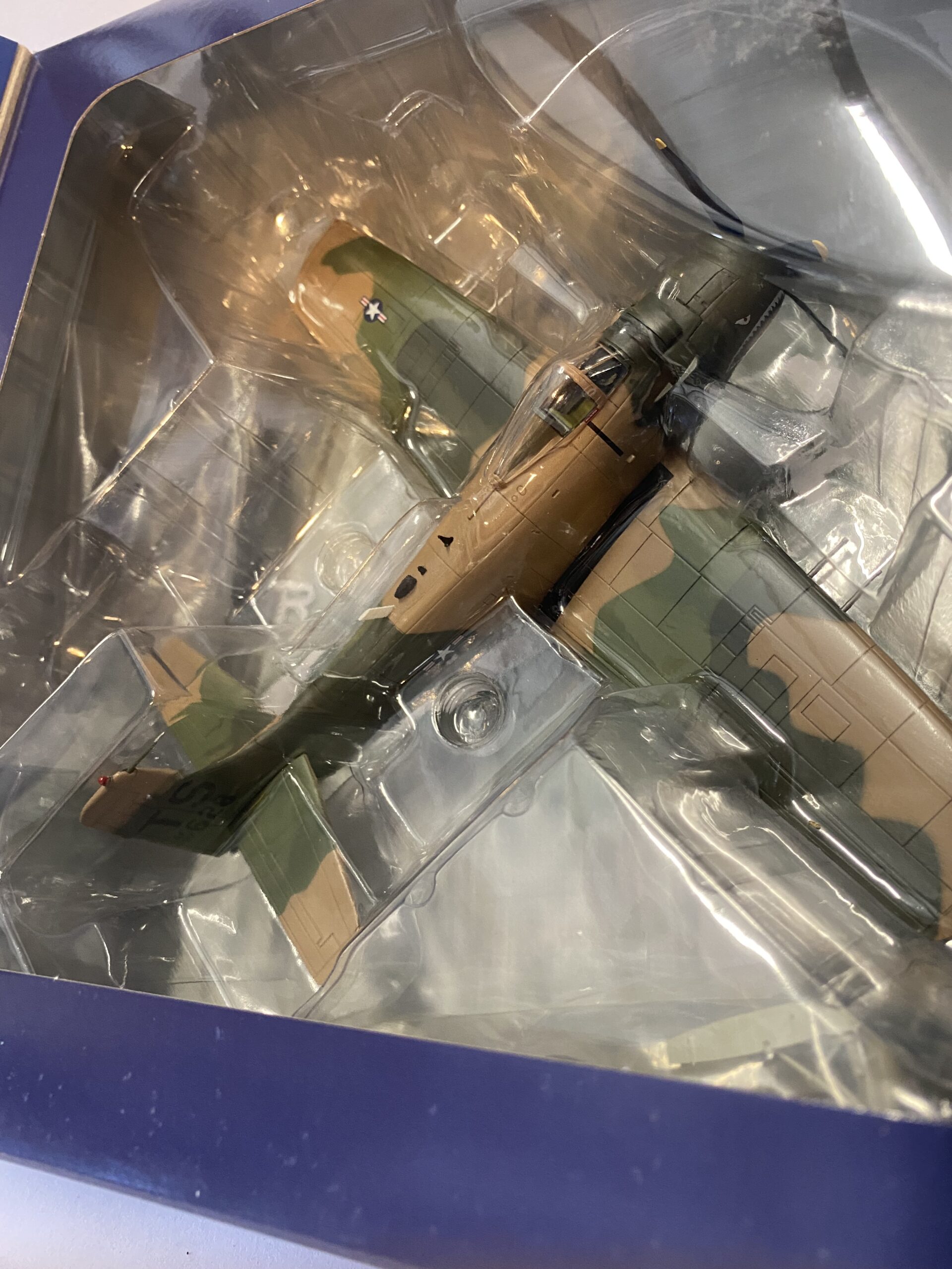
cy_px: 634
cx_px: 476
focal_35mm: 26
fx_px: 953
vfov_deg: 67.3
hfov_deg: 53.1
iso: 250
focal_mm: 4.25
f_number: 1.8
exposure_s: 1/60
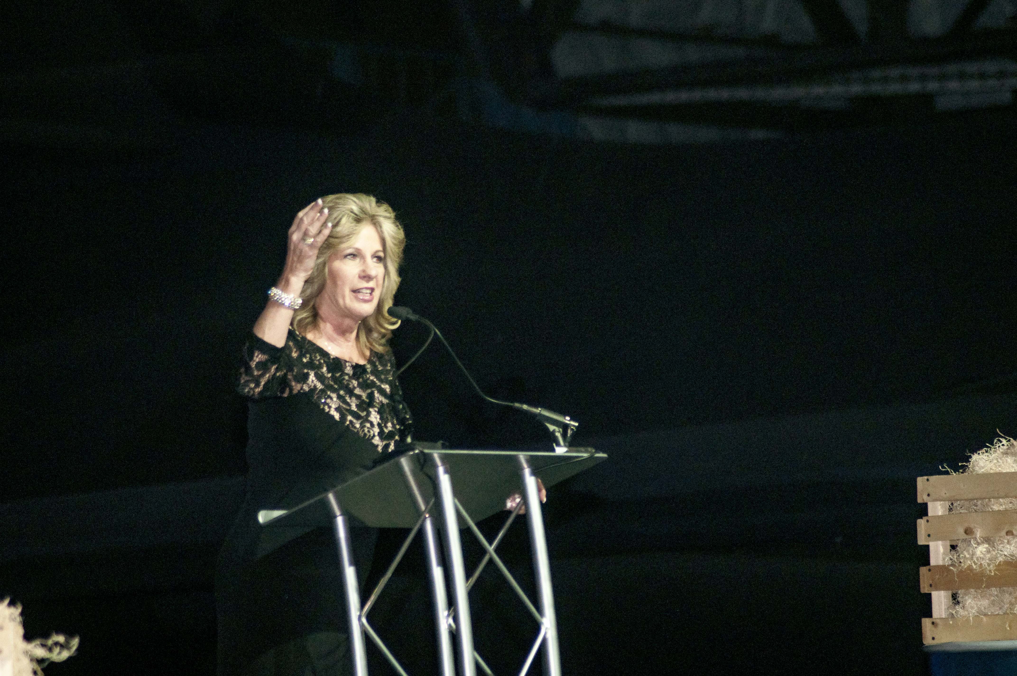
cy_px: 338
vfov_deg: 5.1
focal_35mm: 270
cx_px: 508
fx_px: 7618
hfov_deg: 7.6
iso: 200
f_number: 4.8
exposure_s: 1/200
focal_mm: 180
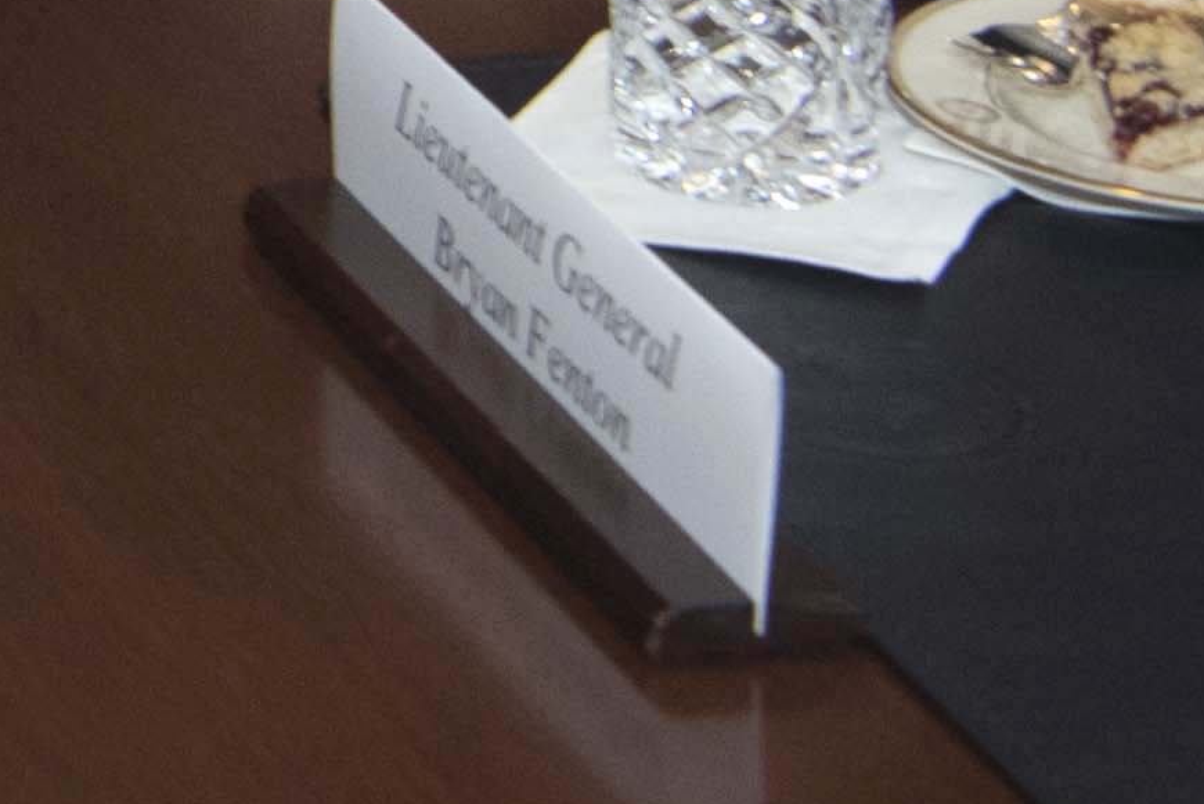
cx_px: -1688
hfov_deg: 7.9
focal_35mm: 242
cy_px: -1250
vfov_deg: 5.5
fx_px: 8097
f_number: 5.6
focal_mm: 35
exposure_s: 1/200
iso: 1600
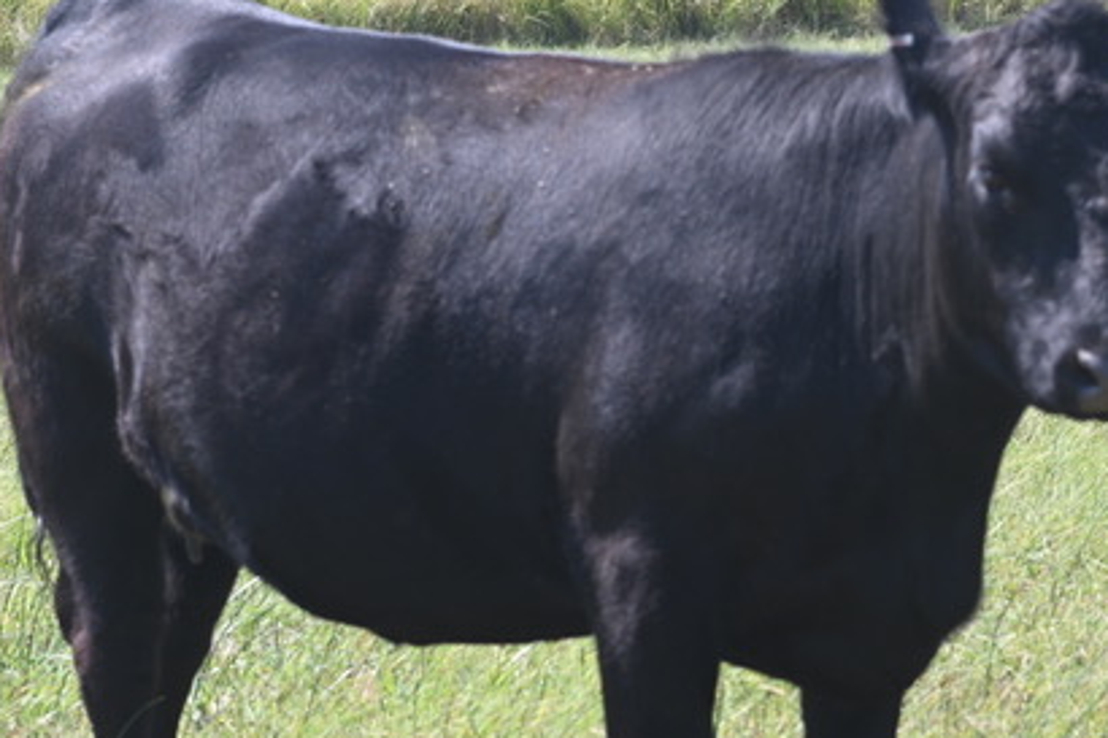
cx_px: 584
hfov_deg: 12.5
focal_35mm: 164
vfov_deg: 8.4
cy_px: 531
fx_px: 5045
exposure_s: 1/200
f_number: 7.1
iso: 100
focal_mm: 70
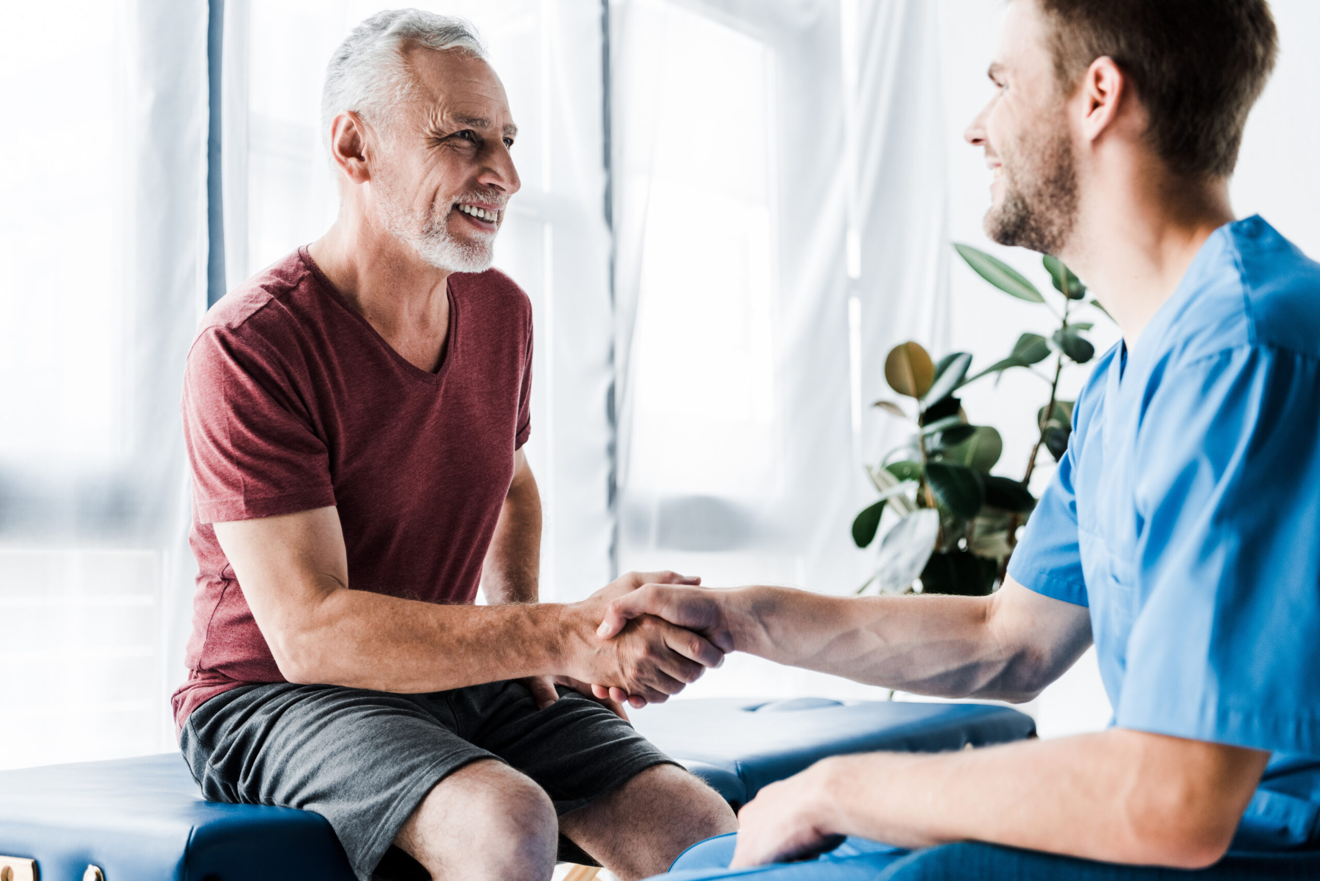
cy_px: 440
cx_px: 660
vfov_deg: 28.1
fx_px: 1761
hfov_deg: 41.1
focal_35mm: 48
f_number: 3.2
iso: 500
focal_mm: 48
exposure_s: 1/160
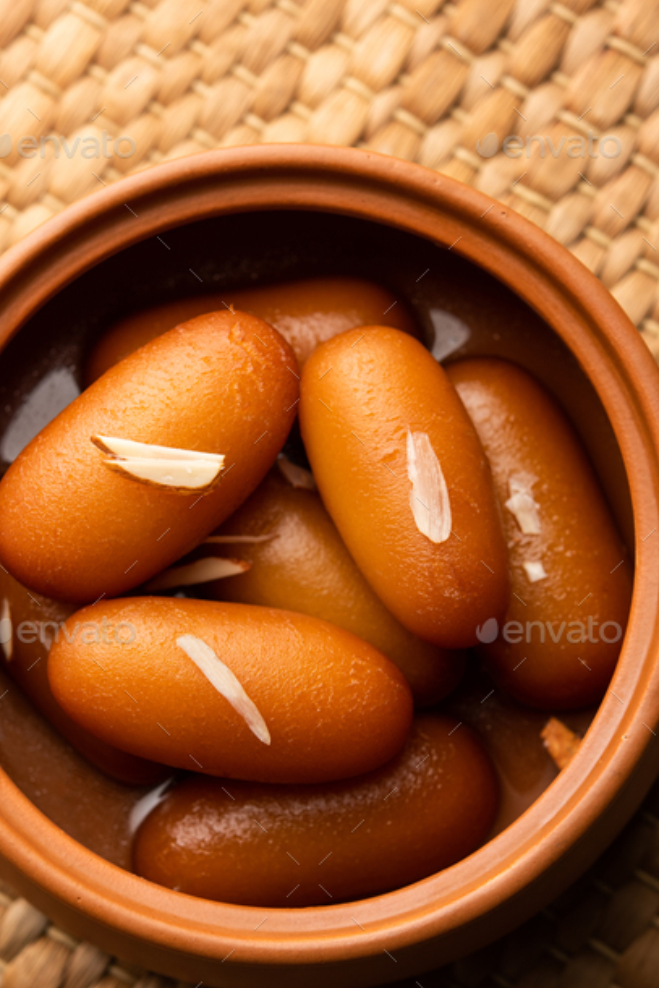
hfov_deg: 15.7
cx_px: 301
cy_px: 619
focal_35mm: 87
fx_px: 2387
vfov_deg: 23.3
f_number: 5
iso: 125
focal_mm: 60
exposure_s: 1/125
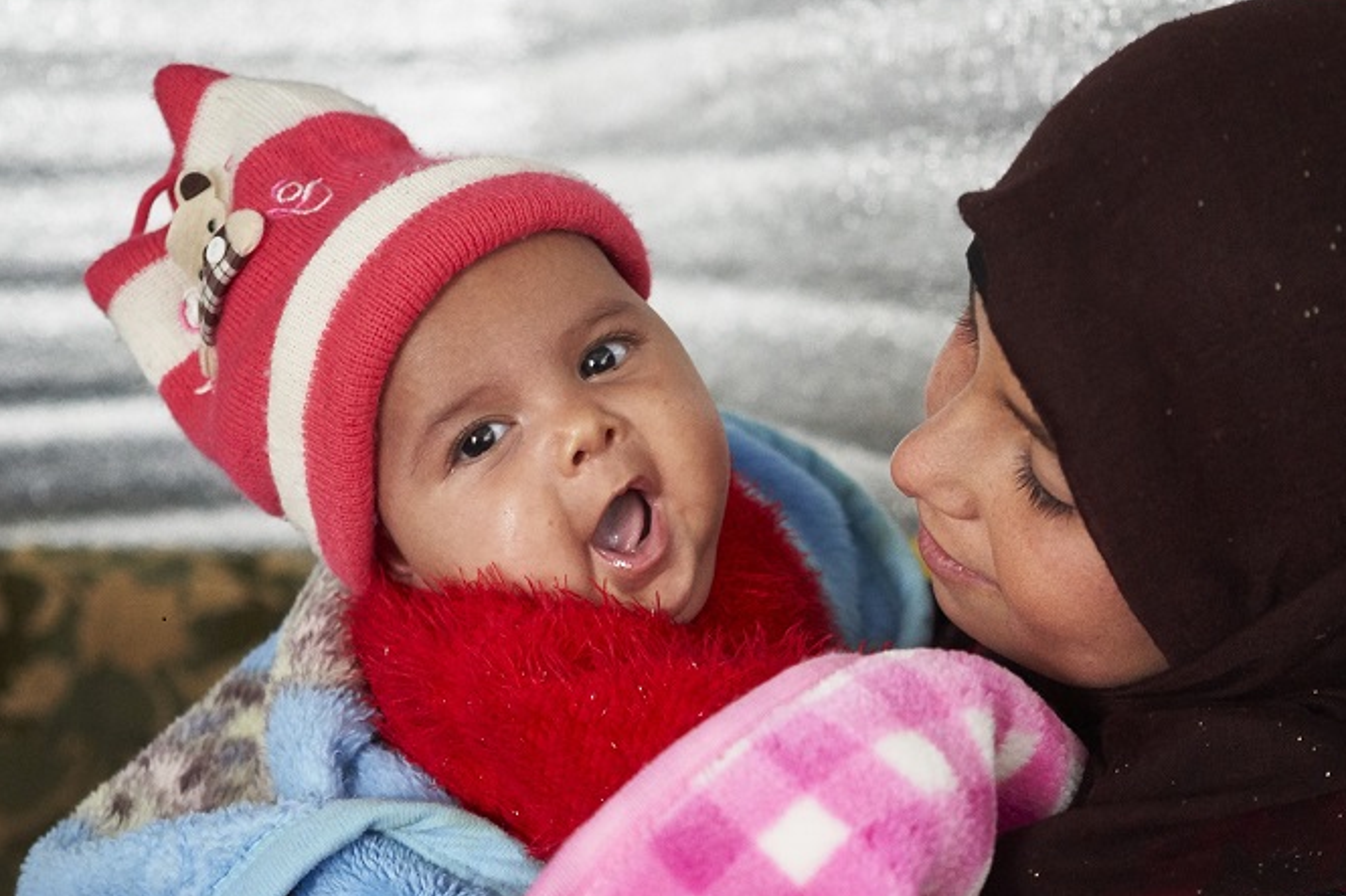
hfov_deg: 30.1
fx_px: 2504
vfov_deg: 20.2
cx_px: 750
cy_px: 610
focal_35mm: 67
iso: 3200
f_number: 2.8
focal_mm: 35
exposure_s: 1/200
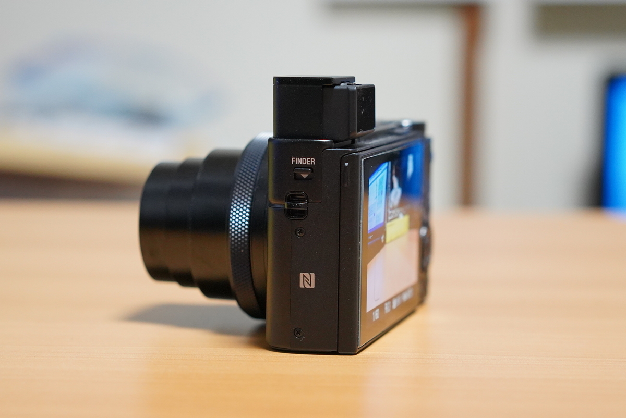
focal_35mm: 82
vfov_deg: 16.7
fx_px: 1427
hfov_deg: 24.7
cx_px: 313
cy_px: 209
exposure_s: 1/100
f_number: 4
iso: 3200
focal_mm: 55
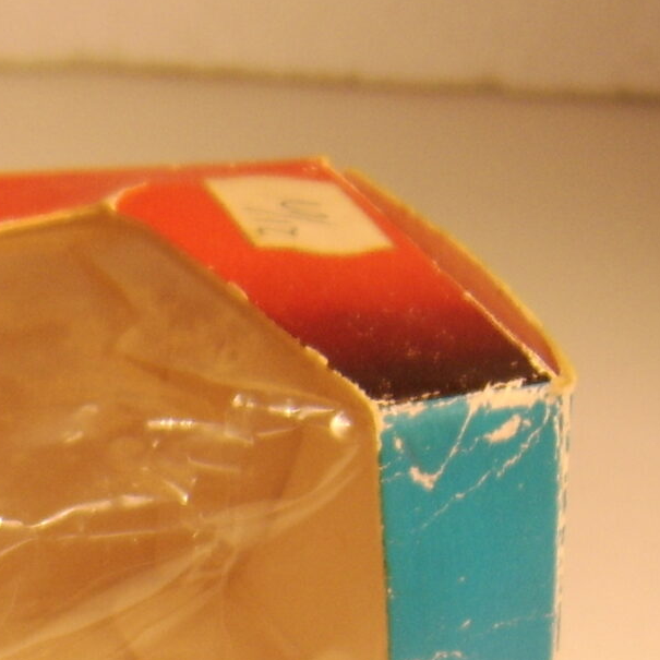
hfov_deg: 14.0
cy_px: 928
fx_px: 2502
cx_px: -363
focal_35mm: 116
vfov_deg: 14.2
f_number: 2.7
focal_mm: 8.13
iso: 71
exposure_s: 1/250
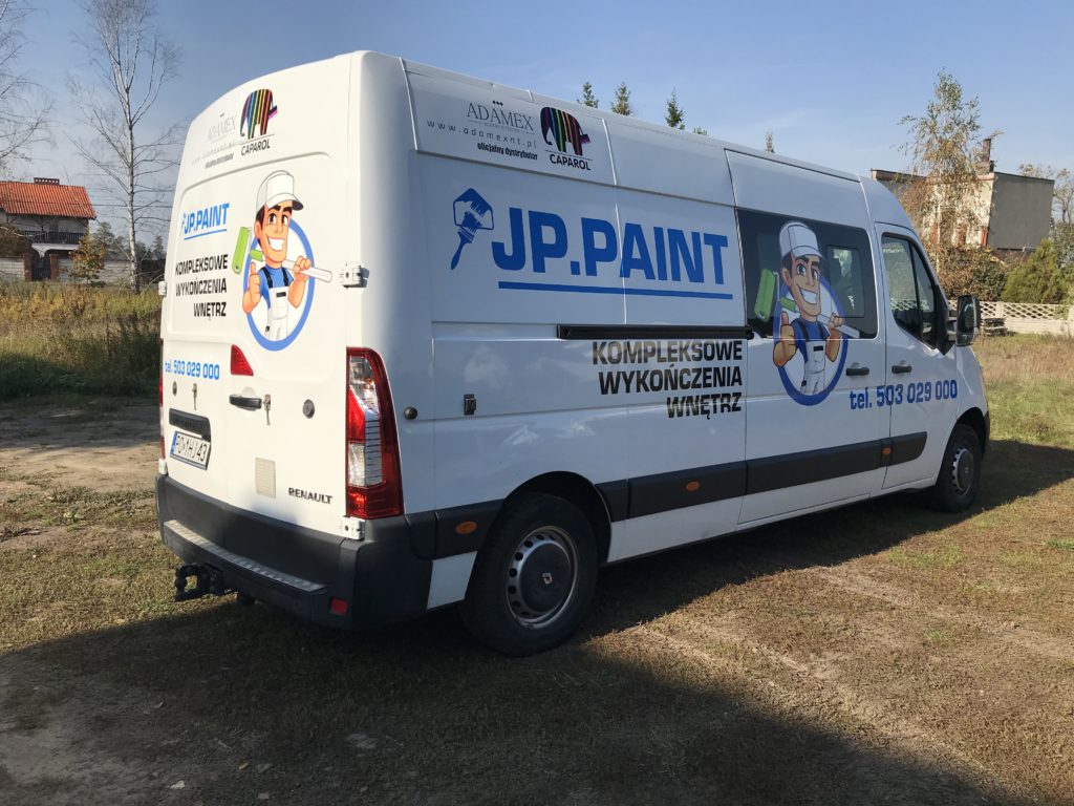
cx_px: 537
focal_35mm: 28
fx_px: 869
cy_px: 403
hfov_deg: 63.4
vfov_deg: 49.7
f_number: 1.8
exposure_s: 1/2994
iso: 20
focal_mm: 3.99
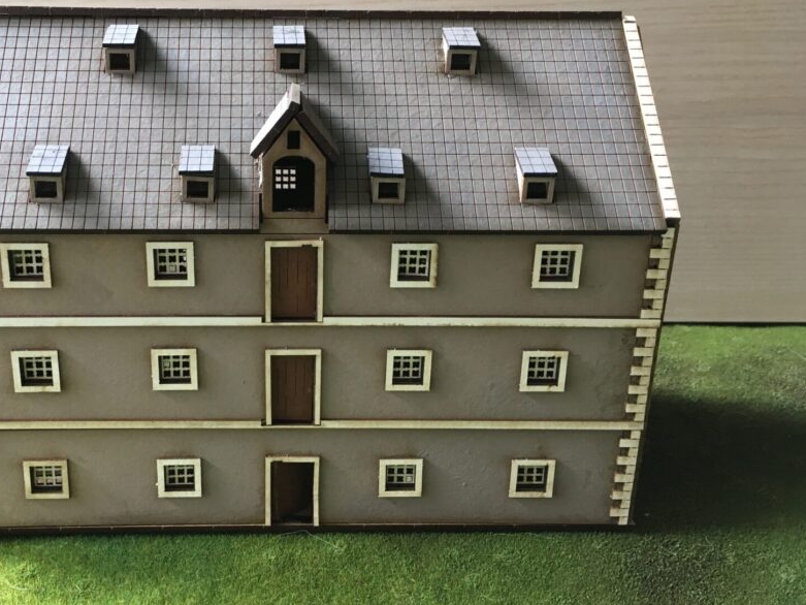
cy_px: 277
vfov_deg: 37.7
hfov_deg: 48.4
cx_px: 290
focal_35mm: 38
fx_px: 885
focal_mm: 4.15
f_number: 2.2
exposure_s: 1/33
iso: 100
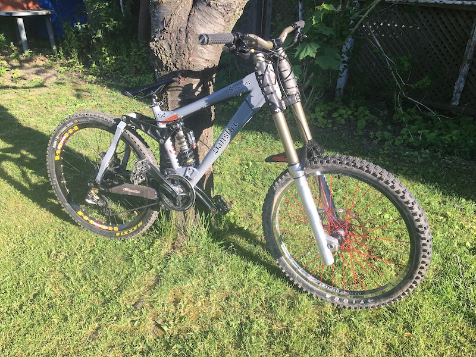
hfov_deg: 61.7
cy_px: 178
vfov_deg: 48.2
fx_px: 399
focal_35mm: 29
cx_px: 238
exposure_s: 1/425
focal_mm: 4.15
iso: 25
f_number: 2.2
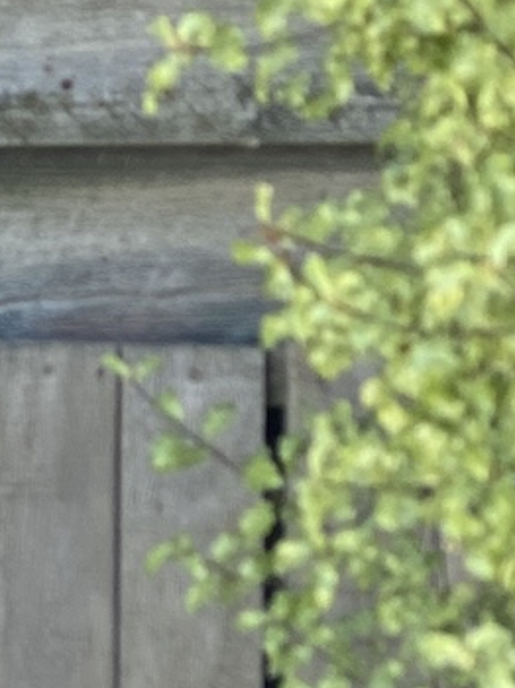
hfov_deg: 6.0
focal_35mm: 238
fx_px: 4727
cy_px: 47
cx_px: -609
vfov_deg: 8.3
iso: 32
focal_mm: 6
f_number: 2
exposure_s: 1/122
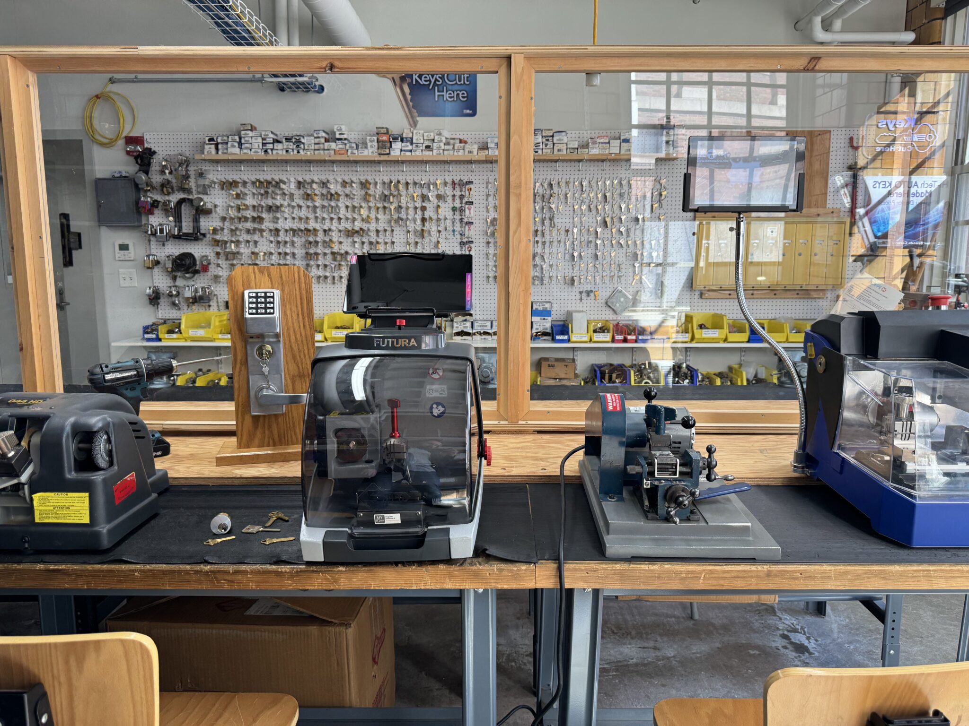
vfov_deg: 56.8
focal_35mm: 24
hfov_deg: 71.6
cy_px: 363
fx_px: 672
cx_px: 484
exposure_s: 1/120
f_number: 1.78
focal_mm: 6.76
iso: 100
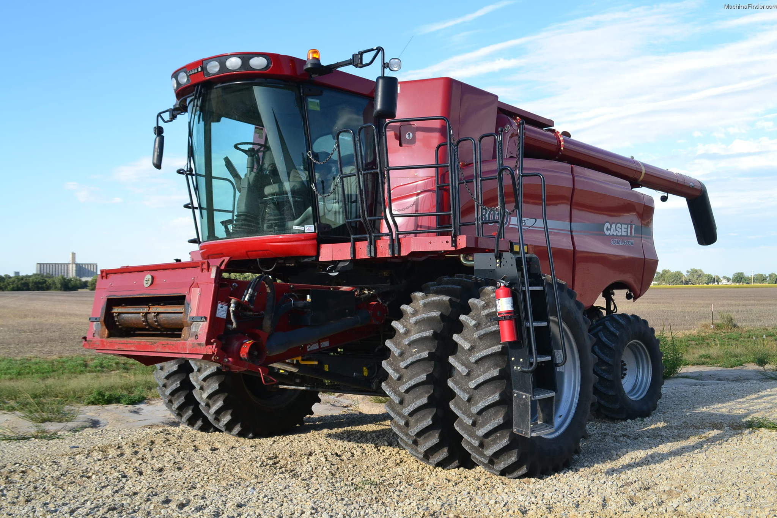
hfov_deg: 53.1
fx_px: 777
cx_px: 388
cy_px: 259
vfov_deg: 36.9
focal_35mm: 36
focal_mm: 24
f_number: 10
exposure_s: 1/250
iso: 400
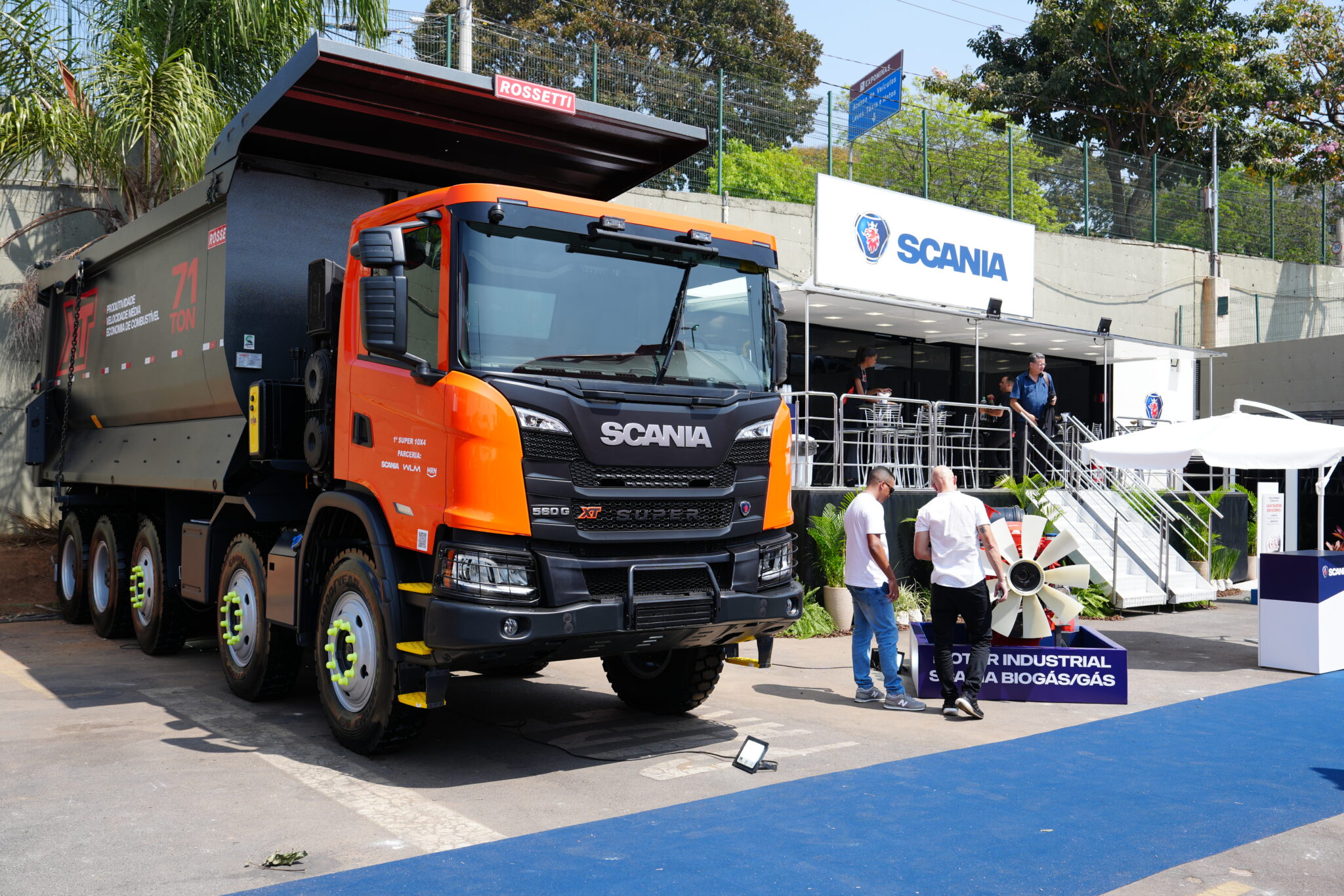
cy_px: 448
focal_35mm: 32
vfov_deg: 41.1
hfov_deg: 58.7
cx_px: 672
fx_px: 1194
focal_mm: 32
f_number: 5
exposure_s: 1/320
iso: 100
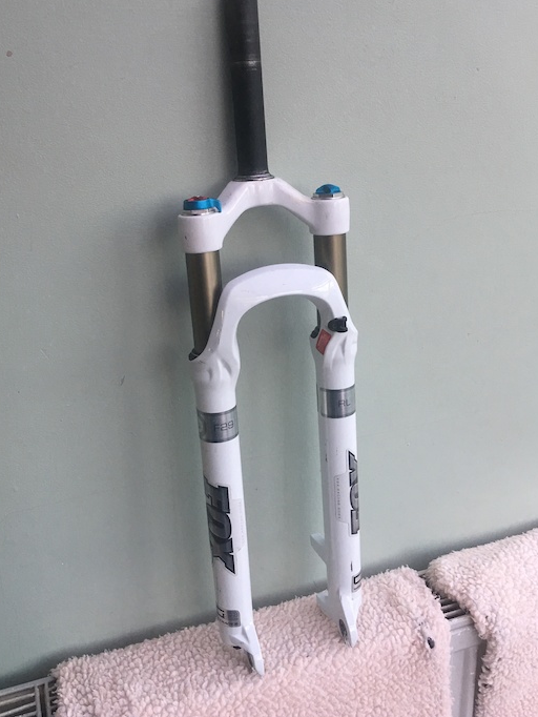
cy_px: 329
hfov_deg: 41.7
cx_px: 236
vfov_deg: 53.9
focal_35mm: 34
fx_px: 704
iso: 40
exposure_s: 1/33
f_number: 2.2
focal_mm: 4.15
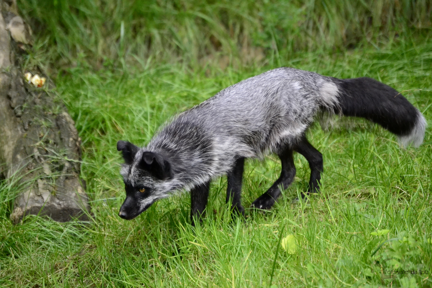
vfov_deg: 4.6
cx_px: 216
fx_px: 3600
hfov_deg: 6.9
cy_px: 144
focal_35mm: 300
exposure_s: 1/1000
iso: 3200
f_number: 5.6
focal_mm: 200
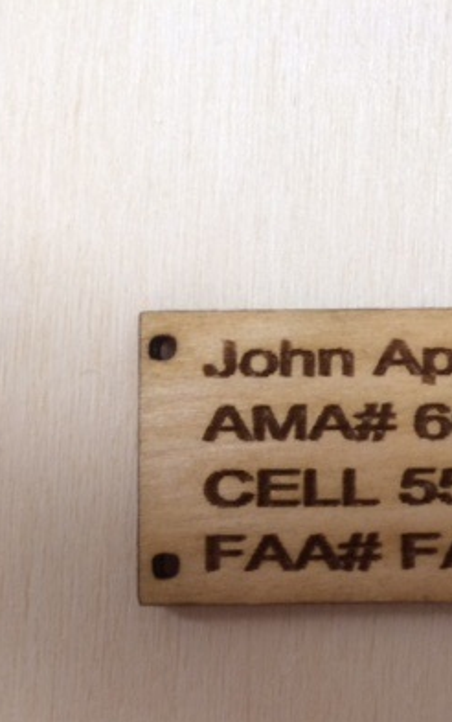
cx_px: 549
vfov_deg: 40.1
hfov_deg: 23.5
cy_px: 435
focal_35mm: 50
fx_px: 984
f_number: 2.2
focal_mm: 4.15
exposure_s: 1/30
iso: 64
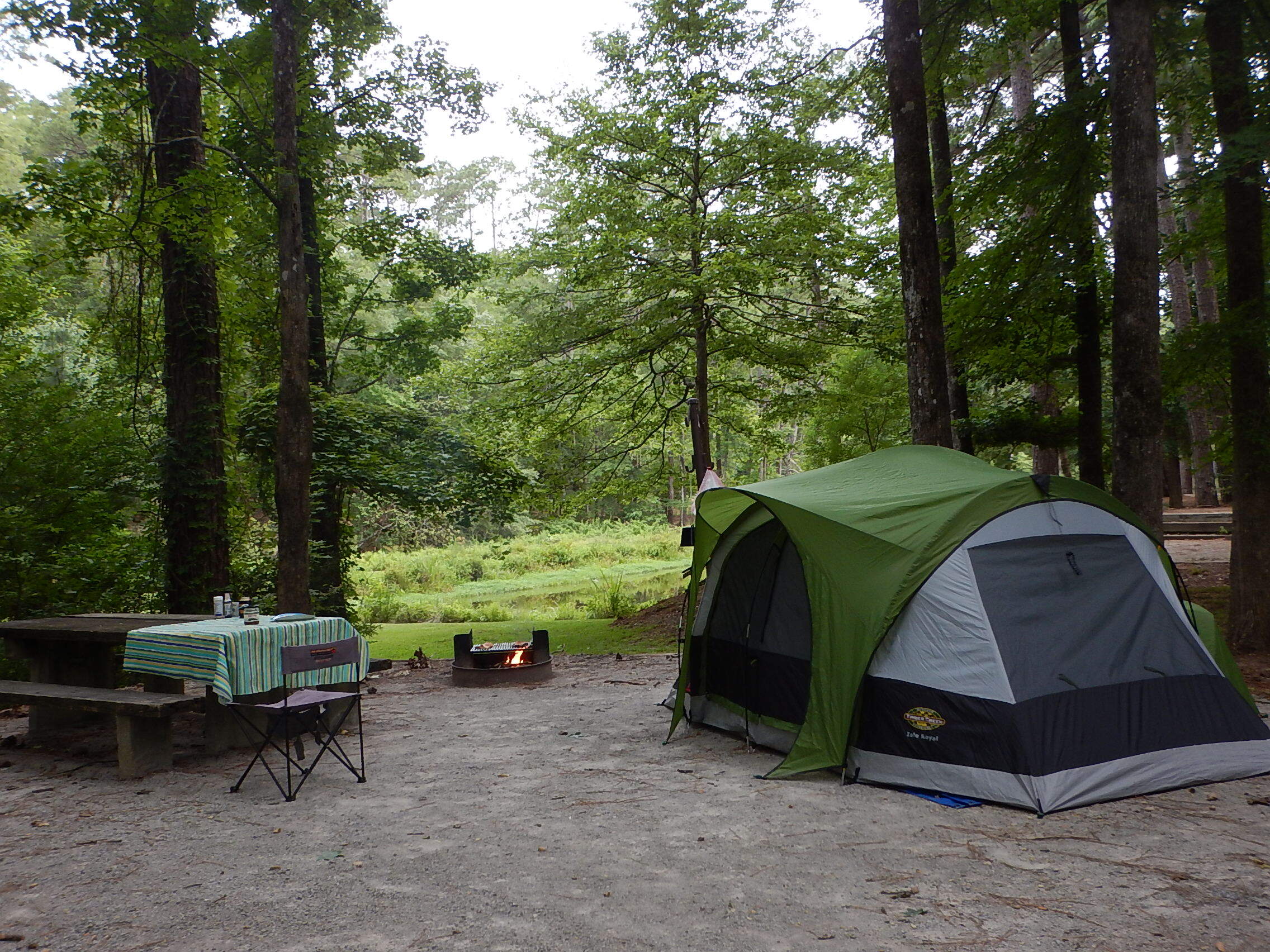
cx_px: 635
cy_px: 476
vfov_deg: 41.8
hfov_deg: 54.0
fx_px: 1247
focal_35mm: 34
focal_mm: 6.1
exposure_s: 1/50
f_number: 4.2
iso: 125
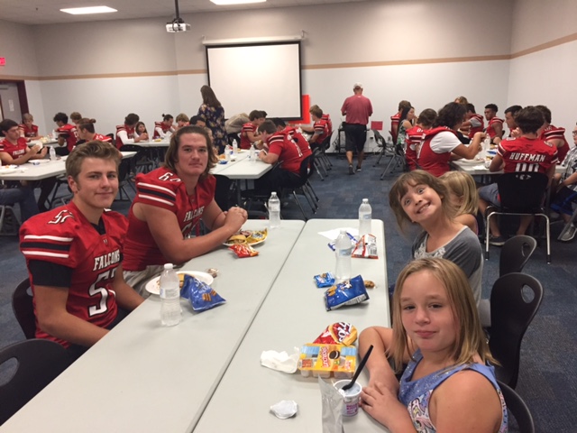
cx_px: 288
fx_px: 483
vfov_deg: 48.2
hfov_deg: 61.7
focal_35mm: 29
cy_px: 216
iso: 160
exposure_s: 1/30
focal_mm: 4.15
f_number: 2.2
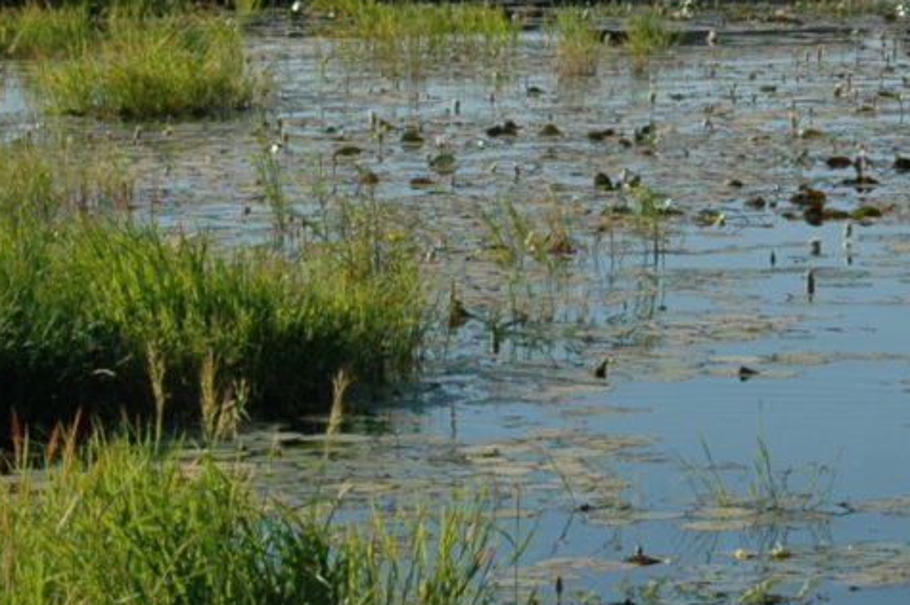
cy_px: -48
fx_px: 6365
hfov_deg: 8.1
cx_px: 987
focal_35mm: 252
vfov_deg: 5.4
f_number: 10
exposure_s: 1/400
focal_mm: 52
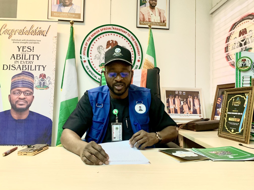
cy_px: 95
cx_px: 127
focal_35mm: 26
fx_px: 191
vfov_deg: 53.1
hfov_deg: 67.3
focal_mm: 4.25
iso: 250
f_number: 1.8
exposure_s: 1/50
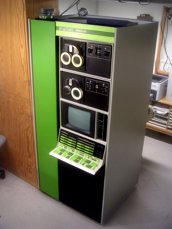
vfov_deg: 49.0
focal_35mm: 38
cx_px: 86
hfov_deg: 37.7
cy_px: 114
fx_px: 252
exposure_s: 1/10
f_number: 2.8
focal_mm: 6
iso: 100
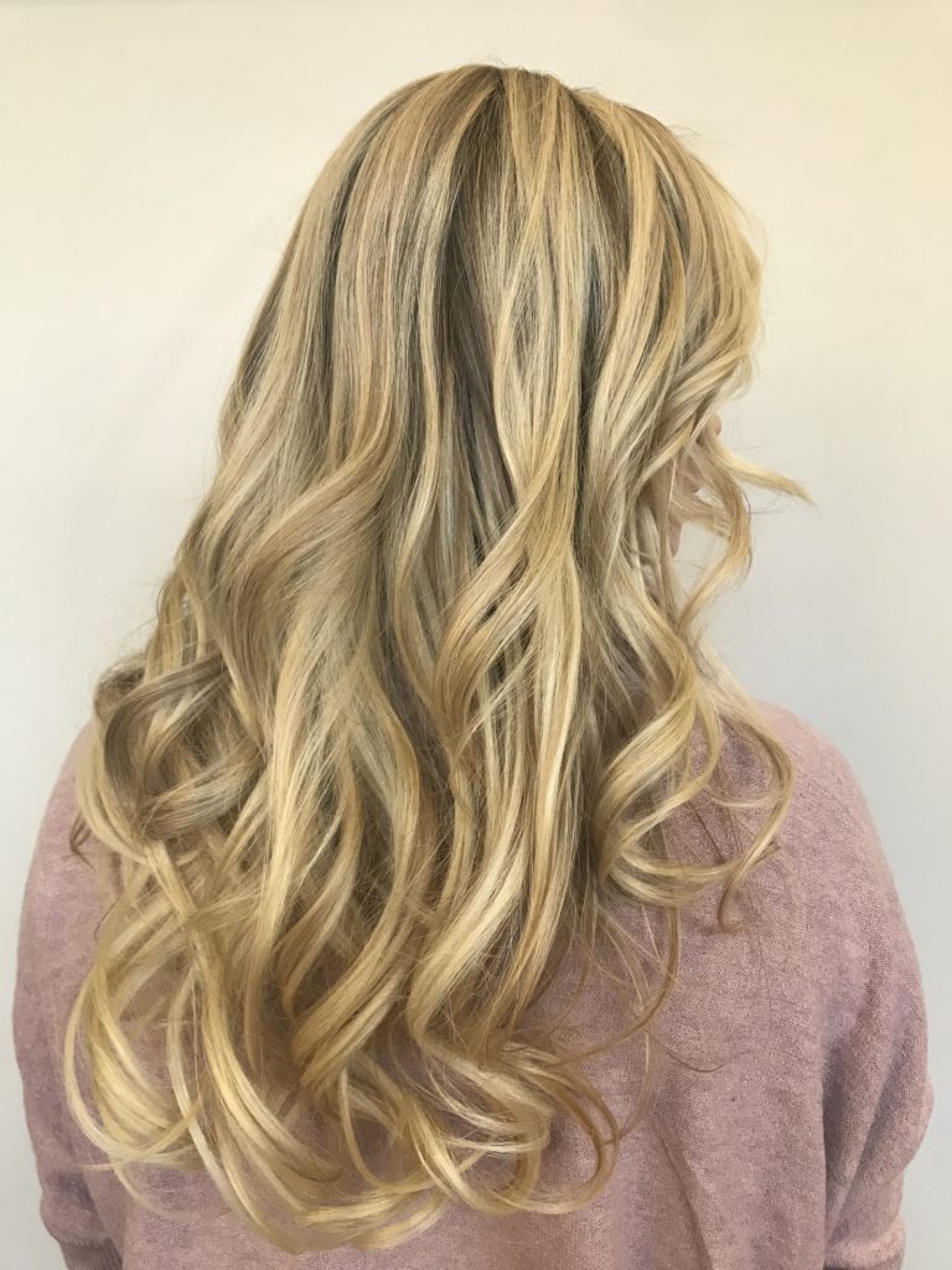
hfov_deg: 49.7
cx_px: 476
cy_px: 635
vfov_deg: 63.4
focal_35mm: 28
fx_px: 1027
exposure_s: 1/30
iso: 25
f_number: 1.8
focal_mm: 3.99
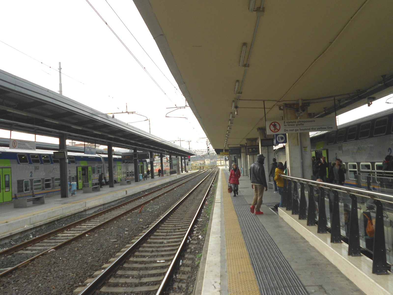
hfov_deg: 56.8
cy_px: 148
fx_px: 363
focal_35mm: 32
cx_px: 196
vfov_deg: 44.2
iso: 125
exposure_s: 1/250
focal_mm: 5.8
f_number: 3.6
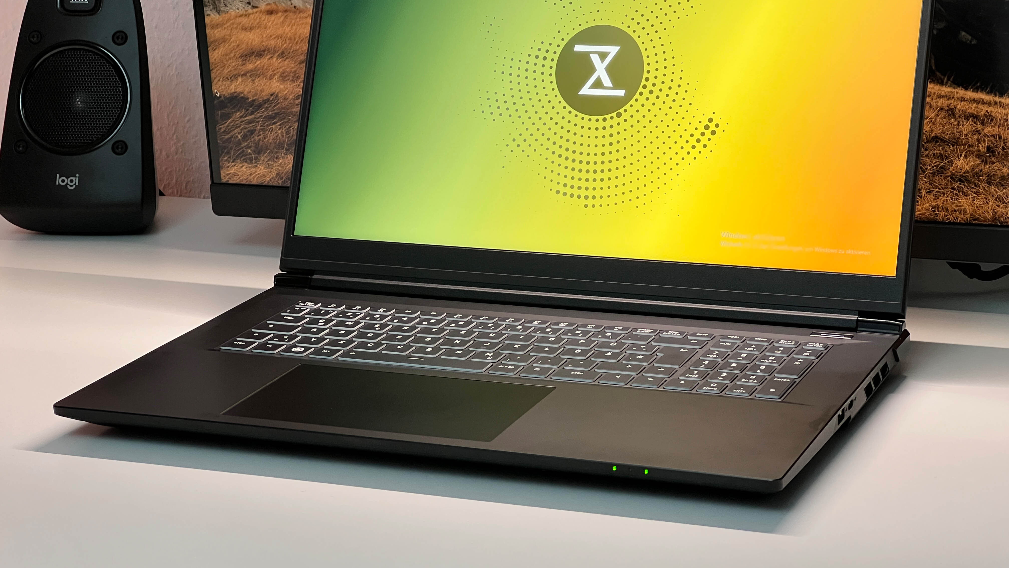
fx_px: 2247
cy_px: 221
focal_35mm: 84
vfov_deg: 14.4
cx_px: 505
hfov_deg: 25.3
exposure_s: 1/50
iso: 200
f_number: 2.8
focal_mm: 9
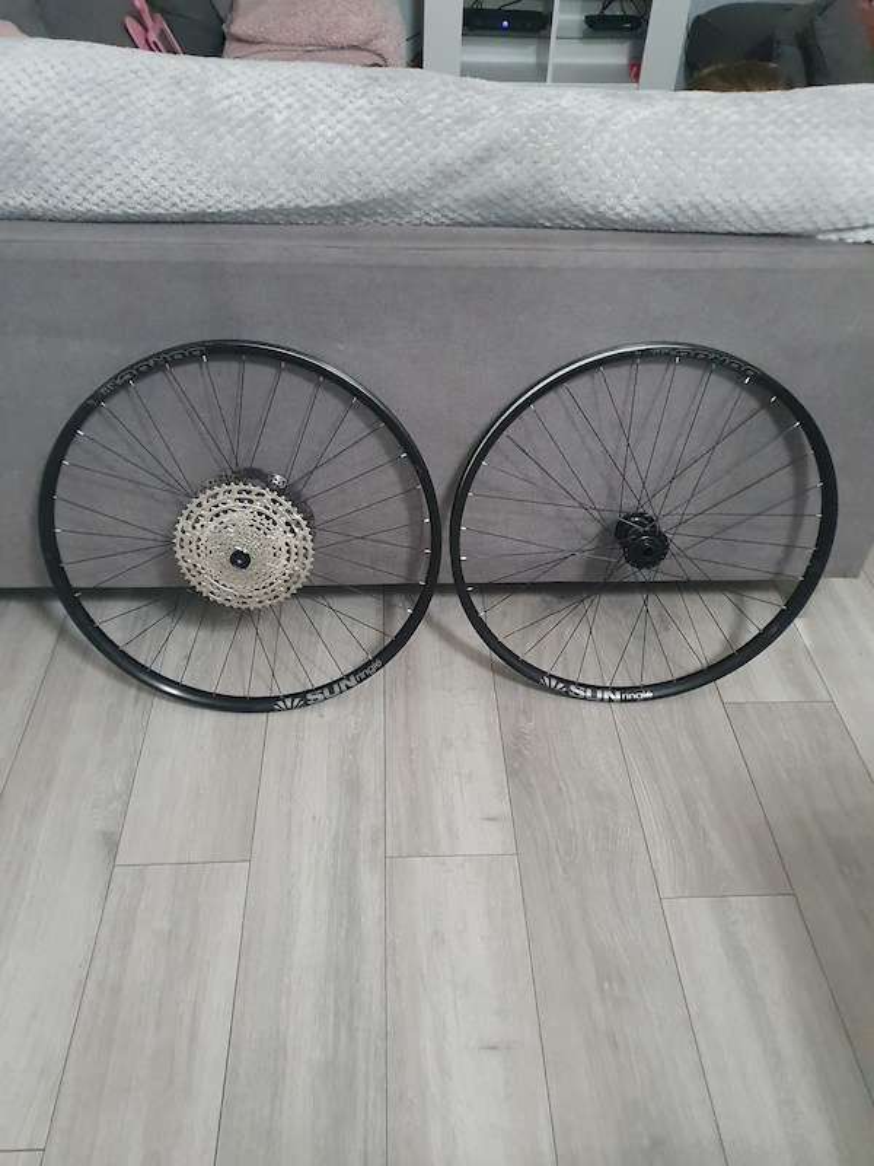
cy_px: 583
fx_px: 875
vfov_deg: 67.3
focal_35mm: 26
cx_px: 437
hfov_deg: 53.1
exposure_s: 1/50
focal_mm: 4.32
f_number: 1.5
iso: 800
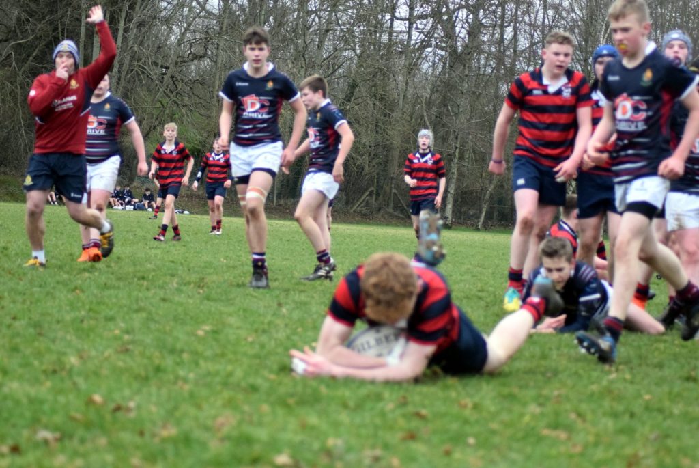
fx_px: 2041
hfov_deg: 19.4
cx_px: 350
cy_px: 234
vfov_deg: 13.1
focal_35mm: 105
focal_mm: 70
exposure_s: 1/500
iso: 2500
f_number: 4
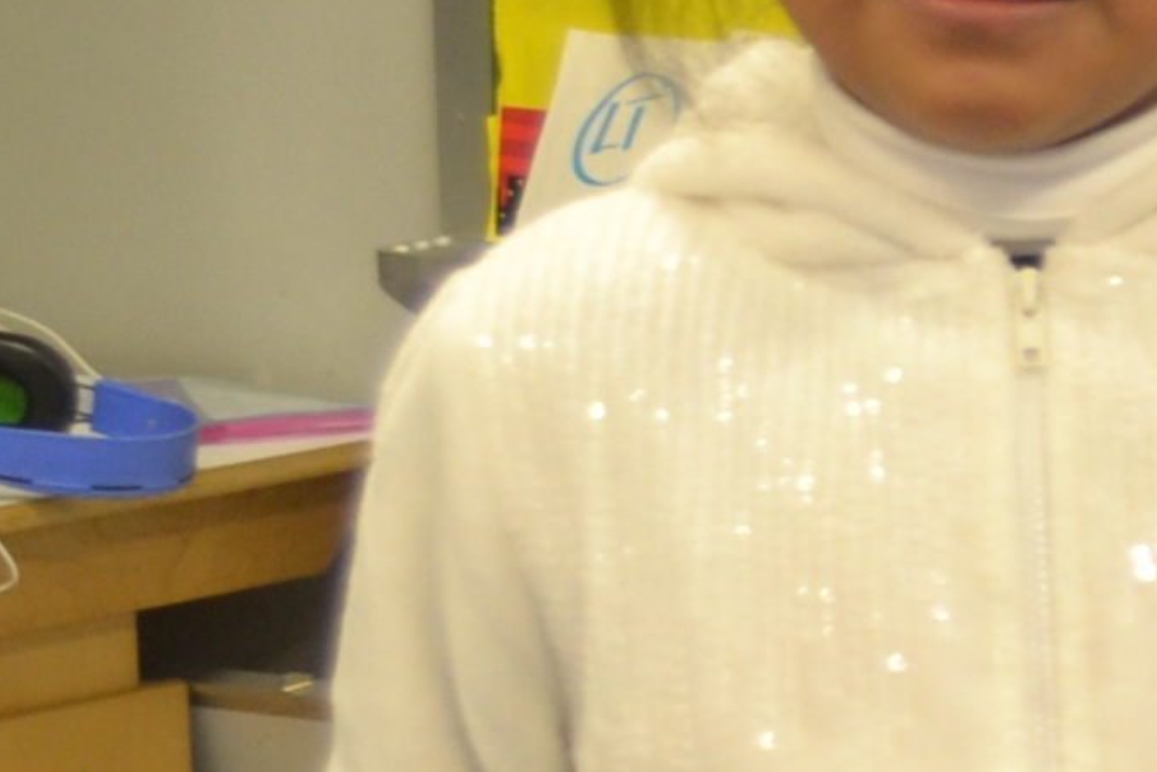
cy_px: 402
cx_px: 3339
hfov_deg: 7.0
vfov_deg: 5.1
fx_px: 8582
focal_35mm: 267
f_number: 4.2
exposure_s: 1/15
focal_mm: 26
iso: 450
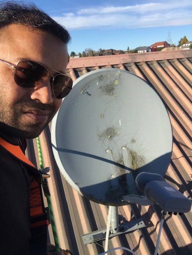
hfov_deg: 44.2
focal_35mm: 32
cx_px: 96
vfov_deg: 56.8
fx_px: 236
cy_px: 128
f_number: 2.2
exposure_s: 1/861
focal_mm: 2.87
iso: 25
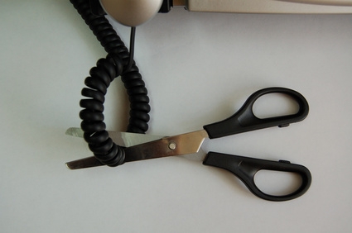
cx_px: 176
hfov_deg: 43.7
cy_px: 116
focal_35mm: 45
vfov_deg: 29.8
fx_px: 439
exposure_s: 1/100
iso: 400
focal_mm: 30
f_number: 5
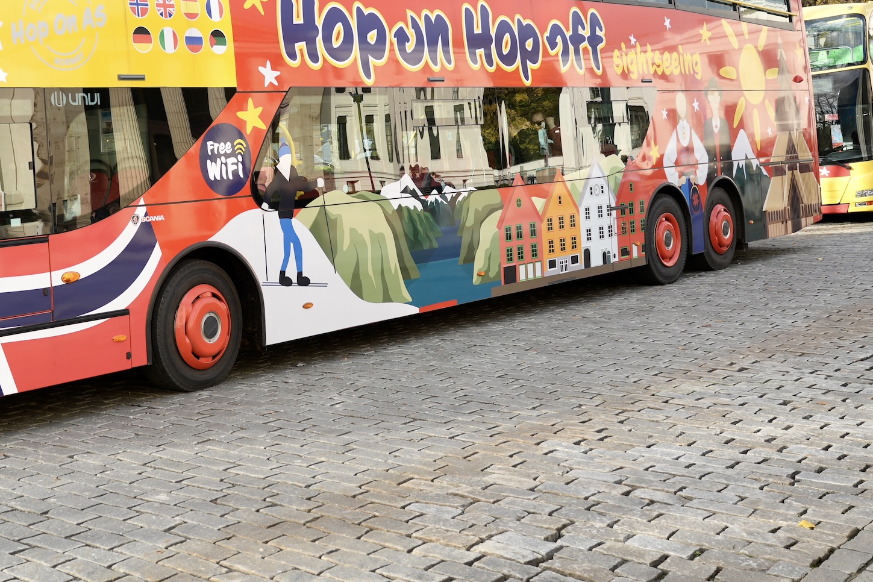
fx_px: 1285
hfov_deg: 37.0
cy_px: 116
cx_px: 272
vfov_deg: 25.1
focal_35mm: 53
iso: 100
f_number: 4
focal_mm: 32
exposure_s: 1/320
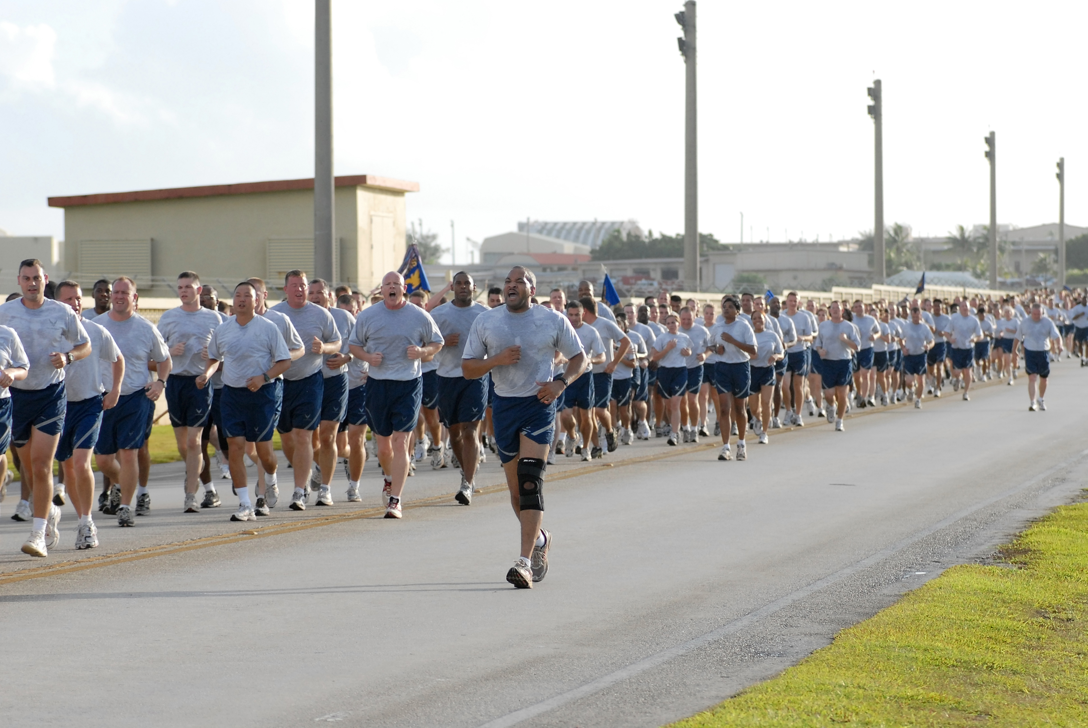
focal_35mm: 174
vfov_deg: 7.9
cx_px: 544
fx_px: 5265
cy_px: 364
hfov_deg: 11.8
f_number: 5
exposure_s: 1/1500
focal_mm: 116
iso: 400
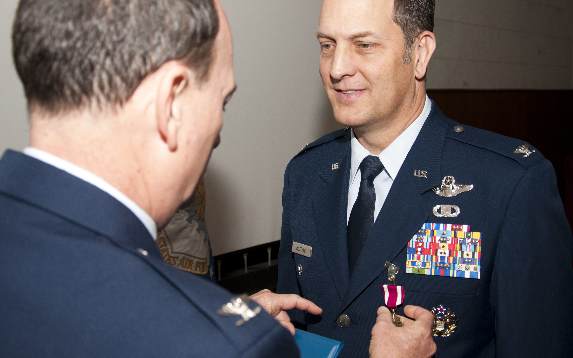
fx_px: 601
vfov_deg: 33.2
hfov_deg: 50.9
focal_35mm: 39
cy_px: 170
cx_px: 285
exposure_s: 1/200
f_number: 4
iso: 200
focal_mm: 25
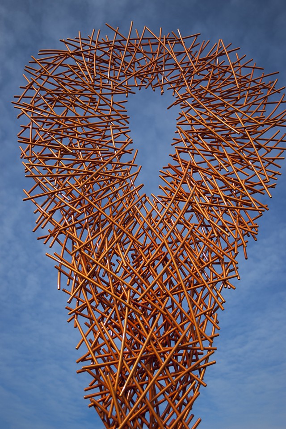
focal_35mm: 36
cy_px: 214
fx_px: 430
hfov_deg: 36.8
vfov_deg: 53.2
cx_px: 143
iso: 200
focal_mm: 24
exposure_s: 1/2000
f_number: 4.2
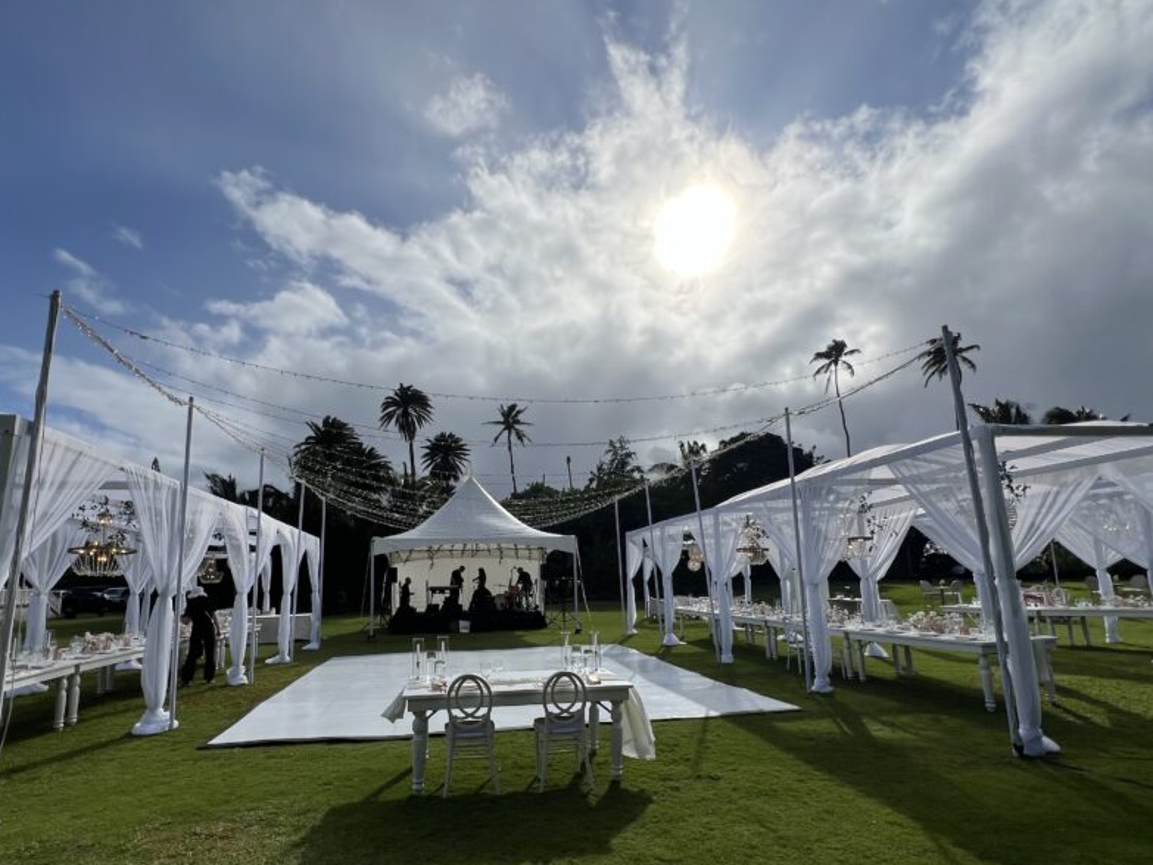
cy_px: 500
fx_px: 566
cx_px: 536
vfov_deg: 74.2
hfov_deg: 90.9
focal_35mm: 17
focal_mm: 1.57
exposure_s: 1/4785
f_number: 1.8
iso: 32
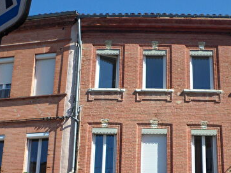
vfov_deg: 24.6
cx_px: 133
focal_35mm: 58
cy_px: 151
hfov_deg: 33.1
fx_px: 387
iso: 80
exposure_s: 1/1000
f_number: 2.7
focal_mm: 5.5
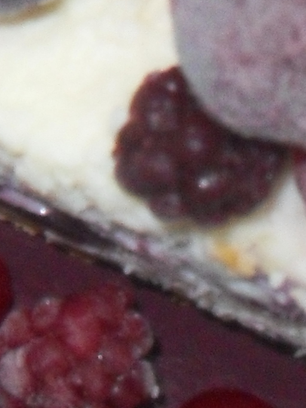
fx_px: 2205
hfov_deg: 7.9
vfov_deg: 10.6
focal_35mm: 187
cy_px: 114
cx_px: 137
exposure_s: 1/45
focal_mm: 6.3
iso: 400
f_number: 3.5
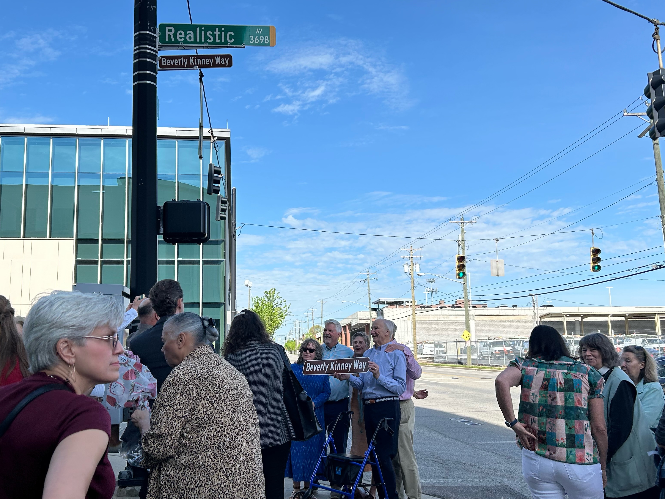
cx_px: 292
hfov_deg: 53.8
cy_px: 271
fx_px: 653
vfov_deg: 41.8
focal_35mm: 34
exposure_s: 1/3571
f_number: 1.5
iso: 50
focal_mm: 5.7
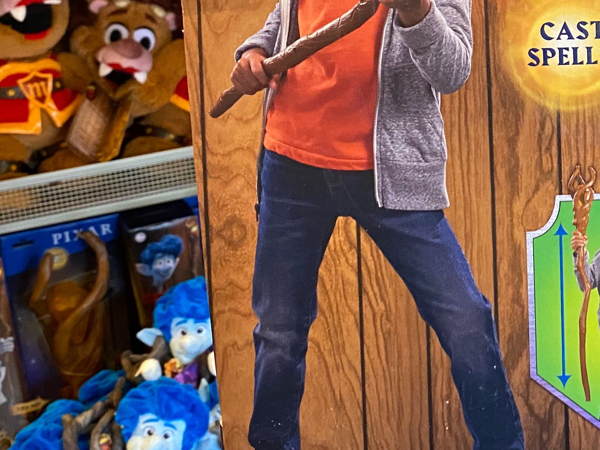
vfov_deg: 21.8
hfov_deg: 27.7
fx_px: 1161
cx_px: 558
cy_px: 128
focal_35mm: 67
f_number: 1.8
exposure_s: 1/60
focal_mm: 4.25
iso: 400
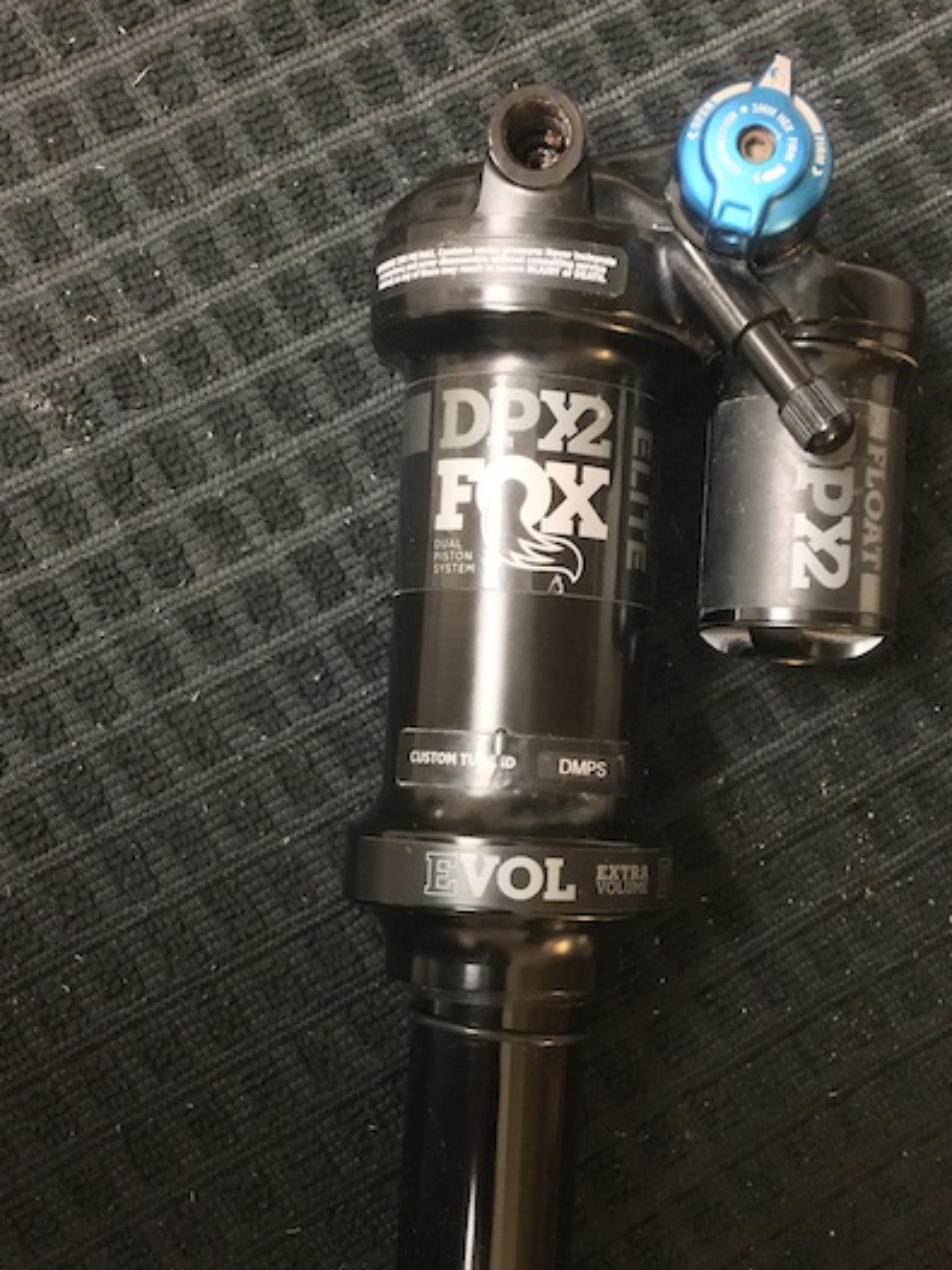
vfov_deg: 42.8
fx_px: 1614
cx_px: 648
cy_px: 737
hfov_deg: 32.5
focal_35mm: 44
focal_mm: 4.15
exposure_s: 1/15
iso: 400
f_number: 2.2
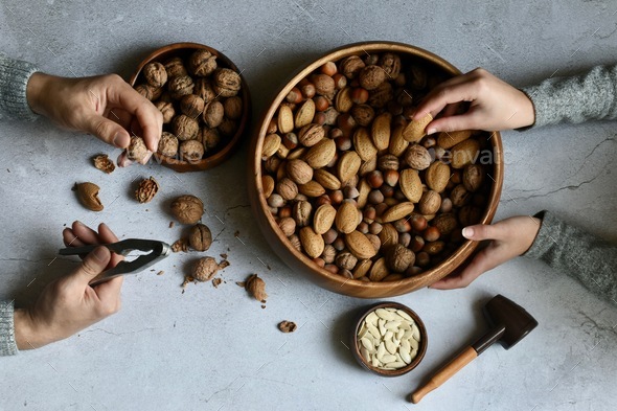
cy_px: 206
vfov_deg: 22.6
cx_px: 308
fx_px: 1028
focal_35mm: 60
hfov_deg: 33.4
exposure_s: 1/6
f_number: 8
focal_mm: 40
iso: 320
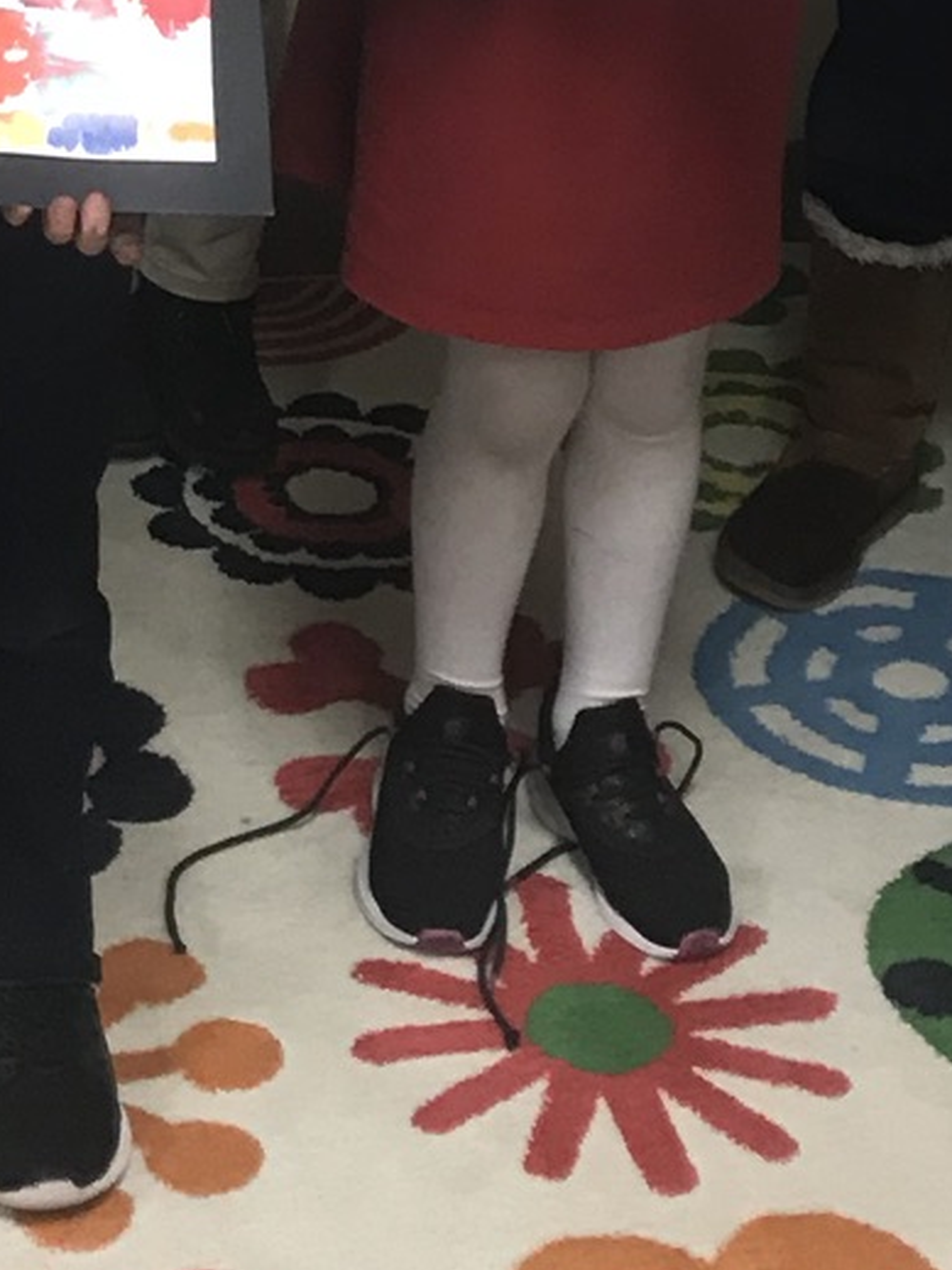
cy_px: -746
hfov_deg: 13.6
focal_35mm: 108
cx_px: 215
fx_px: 3962
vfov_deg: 16.3
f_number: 1.8
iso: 40
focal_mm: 3.99
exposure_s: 1/24
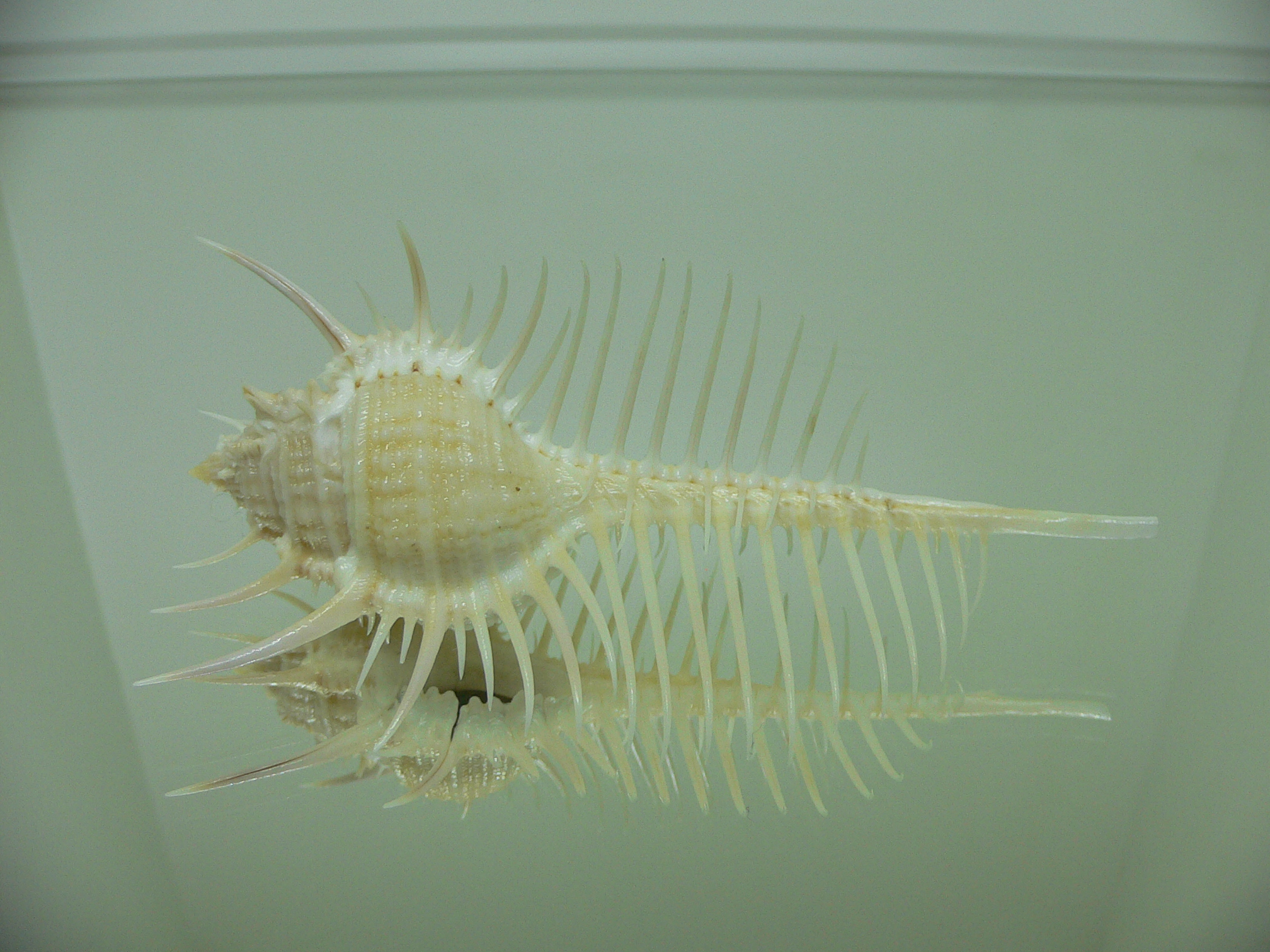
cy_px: 476
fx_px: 1284
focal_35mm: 35
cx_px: 635
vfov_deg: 40.7
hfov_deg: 52.6
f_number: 2.8
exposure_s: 1/60
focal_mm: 4.6
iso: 100
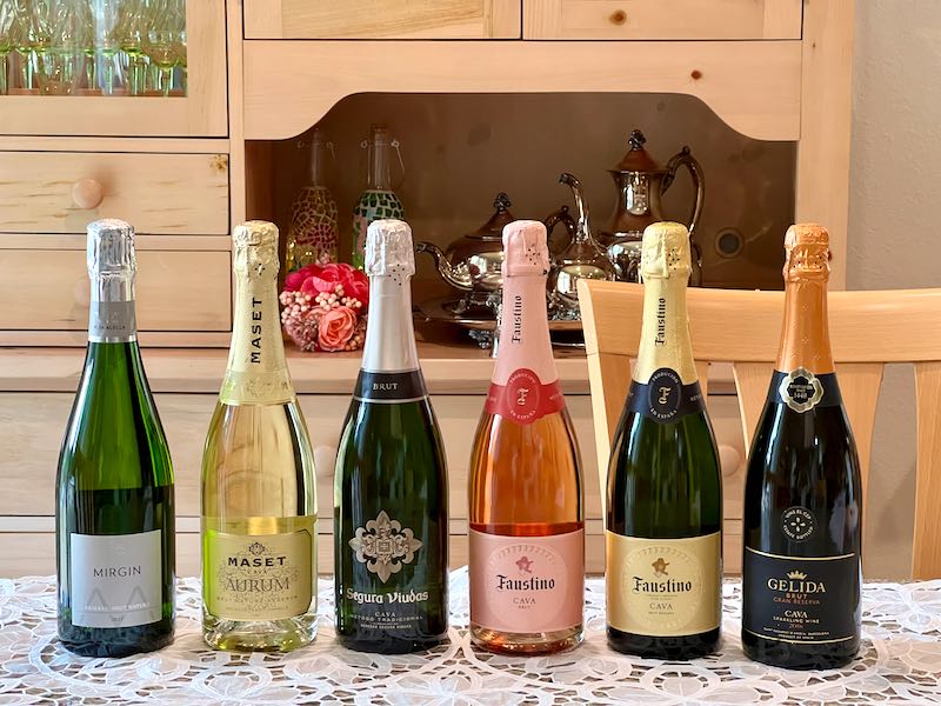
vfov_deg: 19.1
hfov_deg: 25.3
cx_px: 470
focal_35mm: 77
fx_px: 2093
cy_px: 353
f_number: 2.8
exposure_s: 1/60
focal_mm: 9
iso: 400
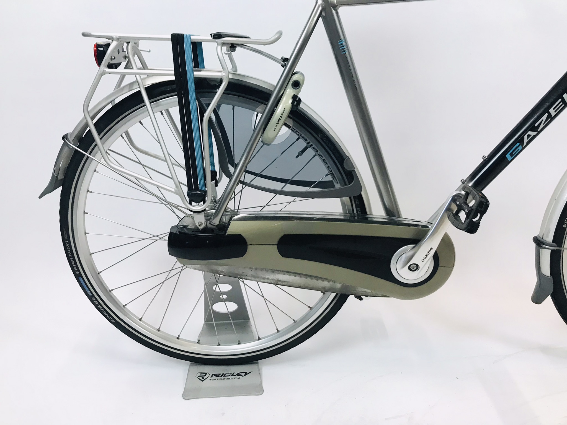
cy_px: 212
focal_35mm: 28
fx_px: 459
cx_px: 284
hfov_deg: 63.4
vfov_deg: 49.7
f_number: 1.8
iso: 32
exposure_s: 1/33
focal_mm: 3.99
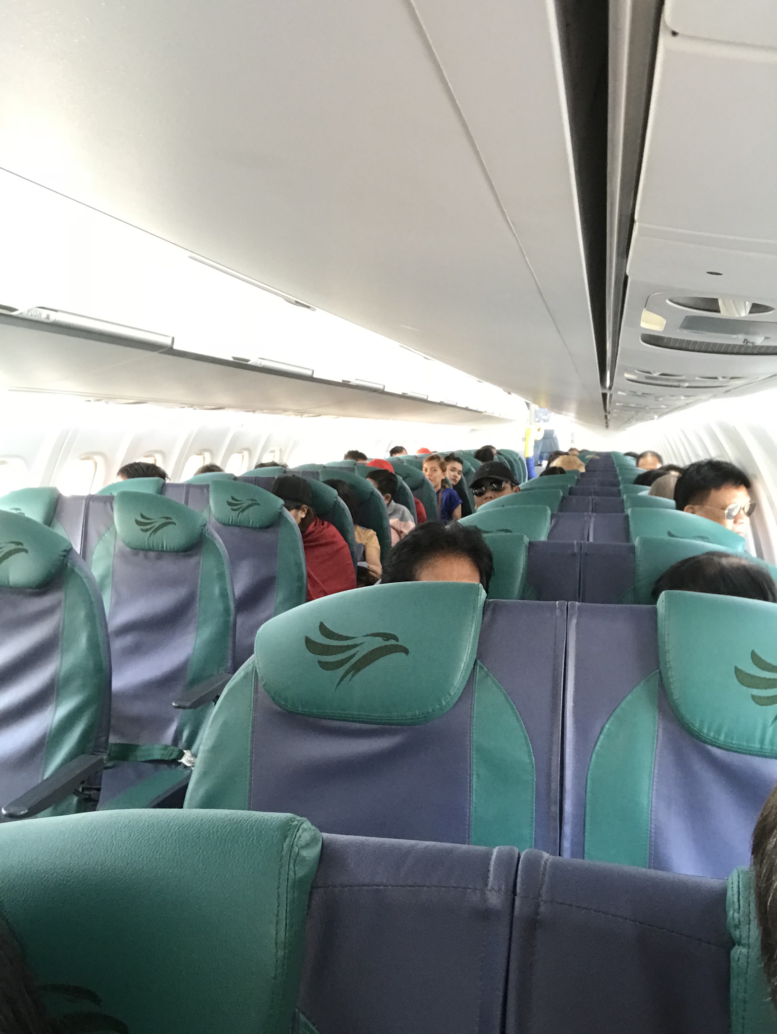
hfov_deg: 44.2
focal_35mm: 32
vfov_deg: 56.8
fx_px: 957
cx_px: 388
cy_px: 517
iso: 80
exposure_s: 1/30
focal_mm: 2.87
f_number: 2.2
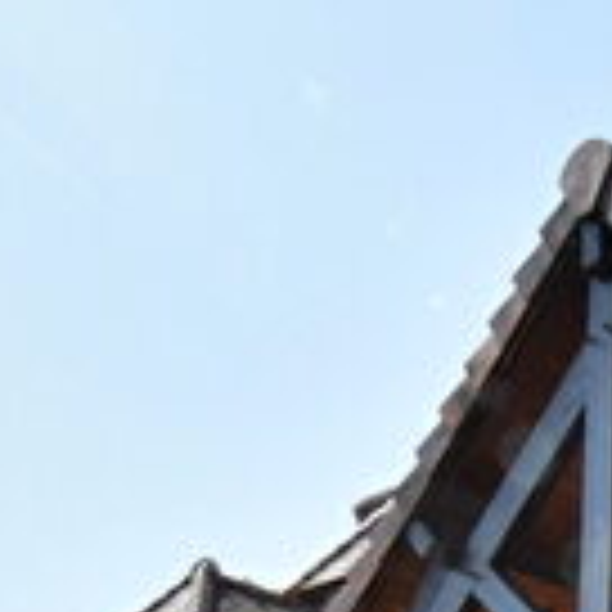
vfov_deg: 18.0
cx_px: 810
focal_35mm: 85
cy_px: 940
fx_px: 1704
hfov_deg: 18.8
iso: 2500
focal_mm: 13
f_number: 14
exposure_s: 1/800
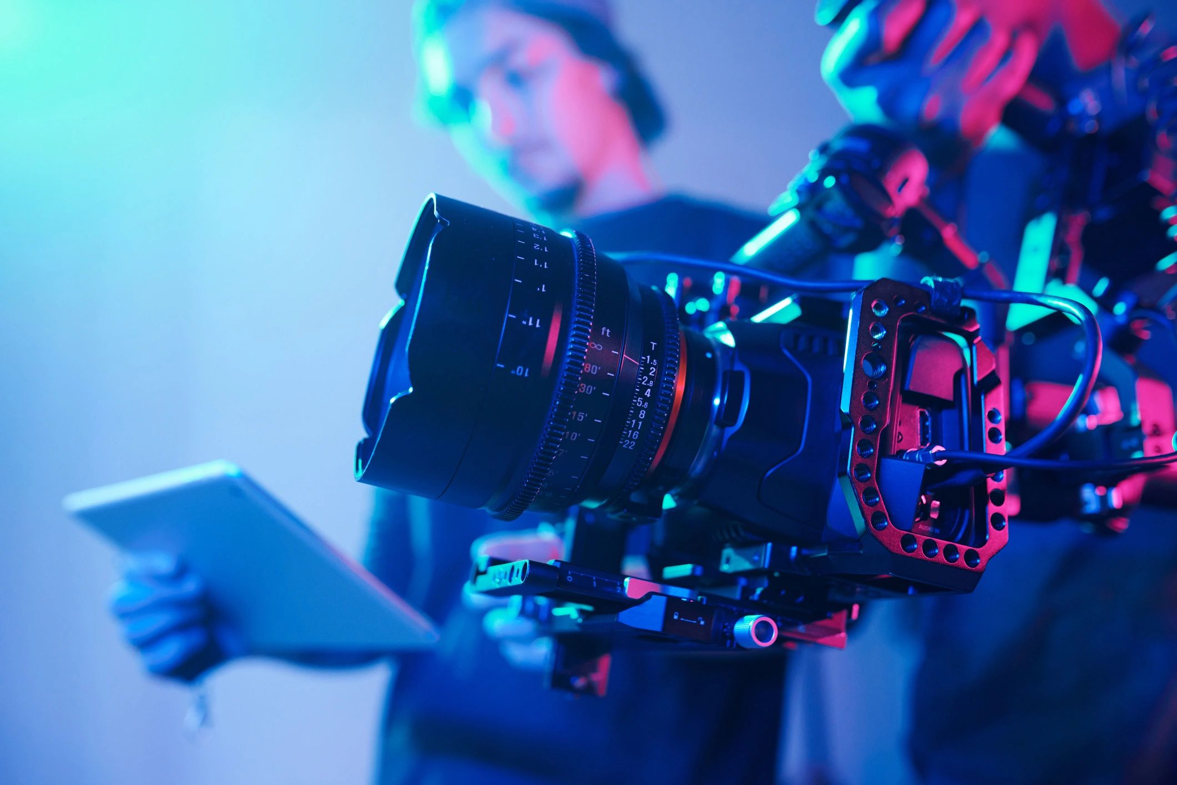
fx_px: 1144
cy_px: 392
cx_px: 588
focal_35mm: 35
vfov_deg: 37.9
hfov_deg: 54.4
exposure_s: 1/100
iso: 1000
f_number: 2.8
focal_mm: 35
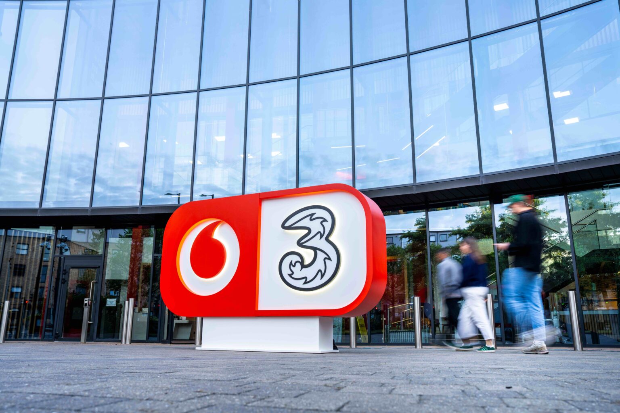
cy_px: 206
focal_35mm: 30
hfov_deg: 61.9
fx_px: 517
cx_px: 310
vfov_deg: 43.6
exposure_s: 1/10
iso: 160
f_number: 8
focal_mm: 30
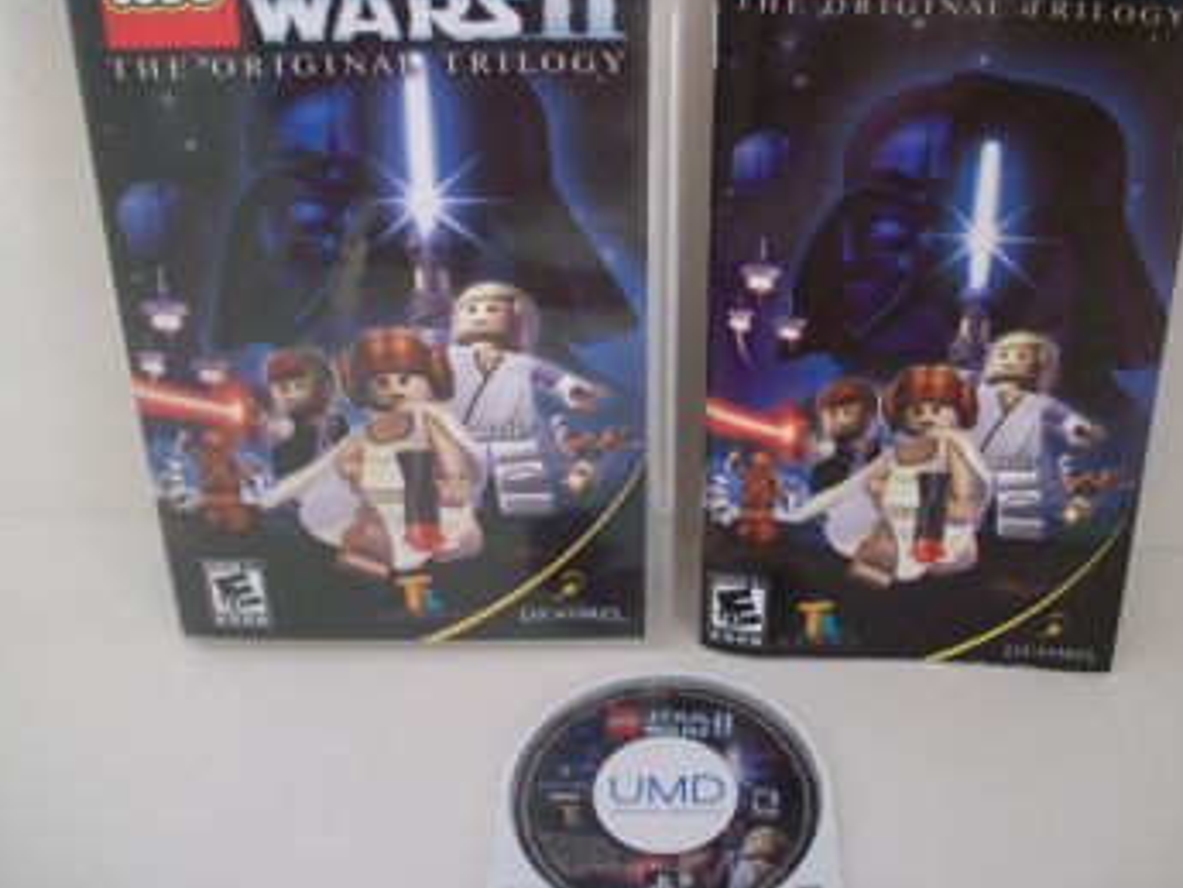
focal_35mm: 48
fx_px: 1641
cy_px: 370
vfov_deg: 30.2
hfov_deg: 39.6
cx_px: 624
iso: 160
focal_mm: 6.2
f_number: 2.8
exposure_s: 1/31.1
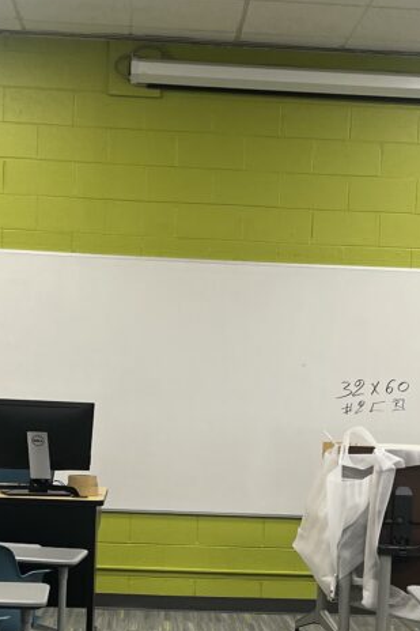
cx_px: 222
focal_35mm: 70
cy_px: 511
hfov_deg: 19.4
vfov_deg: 28.2
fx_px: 1226
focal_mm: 5.1
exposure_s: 1/120
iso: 100
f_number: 1.6
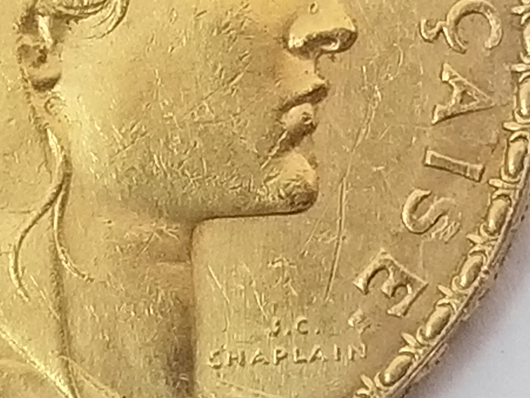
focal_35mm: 83
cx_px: 96
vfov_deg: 17.5
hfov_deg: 23.2
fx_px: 1271
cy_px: 42
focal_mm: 4.25
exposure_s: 1/60
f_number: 1.7
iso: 160
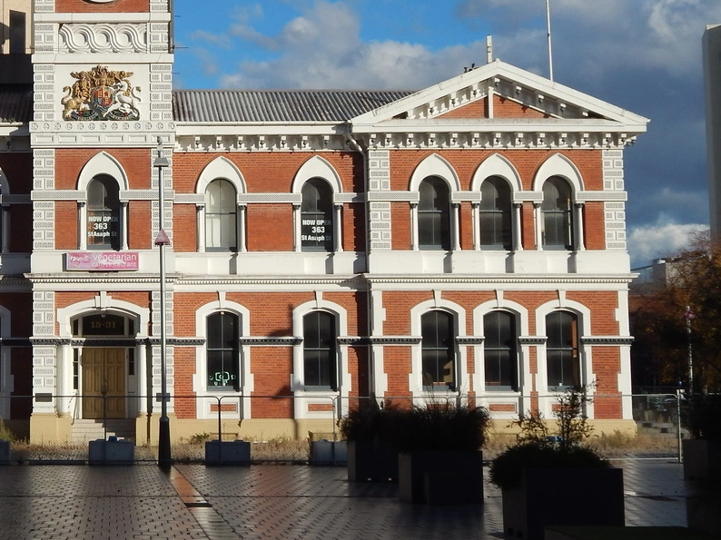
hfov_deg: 24.4
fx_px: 1624
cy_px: 183
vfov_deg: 18.8
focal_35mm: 78
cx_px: 92
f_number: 7.1
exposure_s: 1/500
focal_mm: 7.7
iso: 125
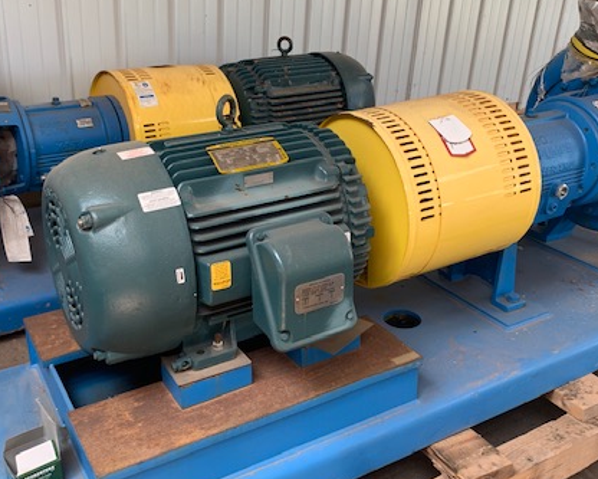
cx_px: 285
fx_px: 690
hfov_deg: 46.8
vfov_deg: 38.2
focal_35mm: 39
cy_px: 220
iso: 100
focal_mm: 4.25
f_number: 1.8
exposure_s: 1/119
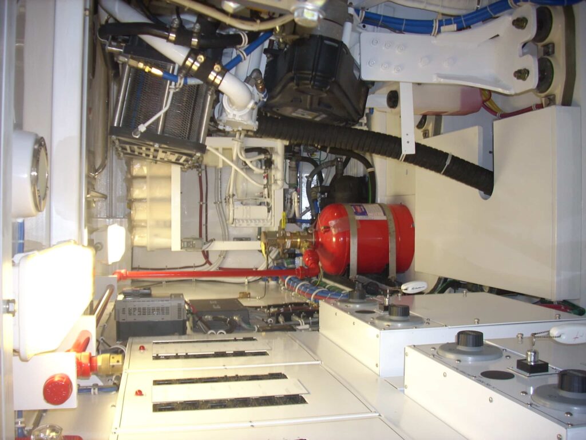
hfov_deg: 50.1
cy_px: 220
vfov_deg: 38.7
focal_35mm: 37
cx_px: 293
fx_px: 626
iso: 64
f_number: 2.8
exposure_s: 1/30
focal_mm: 6.2
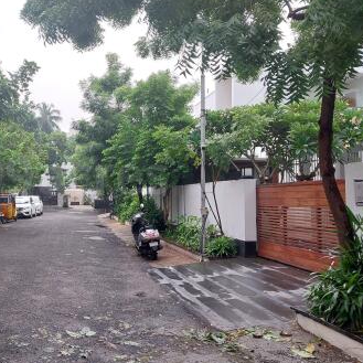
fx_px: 510
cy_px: 175
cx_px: 72
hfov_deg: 37.7
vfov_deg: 39.2
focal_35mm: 43
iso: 40
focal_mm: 4.6
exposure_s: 1/60
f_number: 1.8
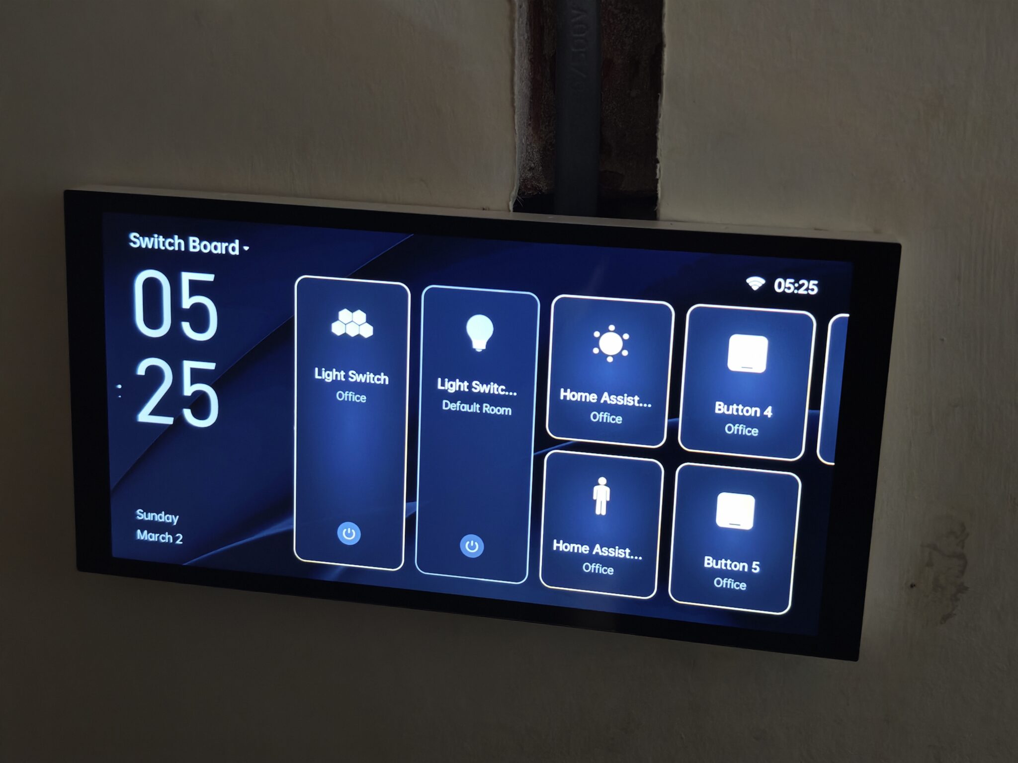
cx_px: 509
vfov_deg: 31.5
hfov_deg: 41.2
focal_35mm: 46
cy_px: 382
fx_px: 1353
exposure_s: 1/32.1
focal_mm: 6.55
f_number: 1.62
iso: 500
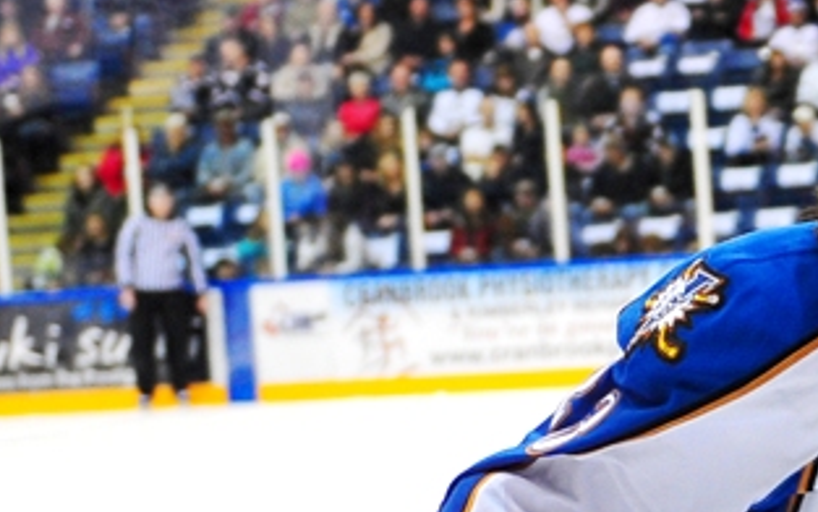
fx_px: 2677
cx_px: 1158
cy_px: 652
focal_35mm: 120
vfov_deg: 10.7
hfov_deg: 16.2
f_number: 2.8
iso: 1250
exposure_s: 1/250
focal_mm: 36
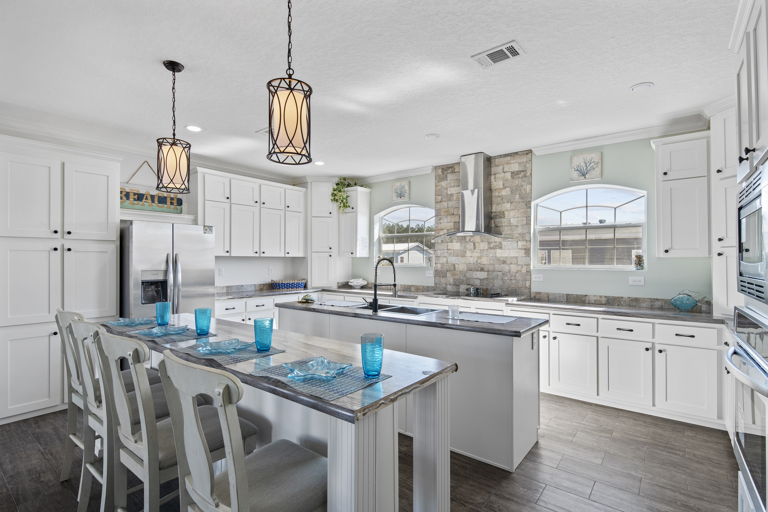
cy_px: 256
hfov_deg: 93.3
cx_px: 384
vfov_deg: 70.4
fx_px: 363
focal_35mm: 17
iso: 320
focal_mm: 17
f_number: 7.1
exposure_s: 1/20
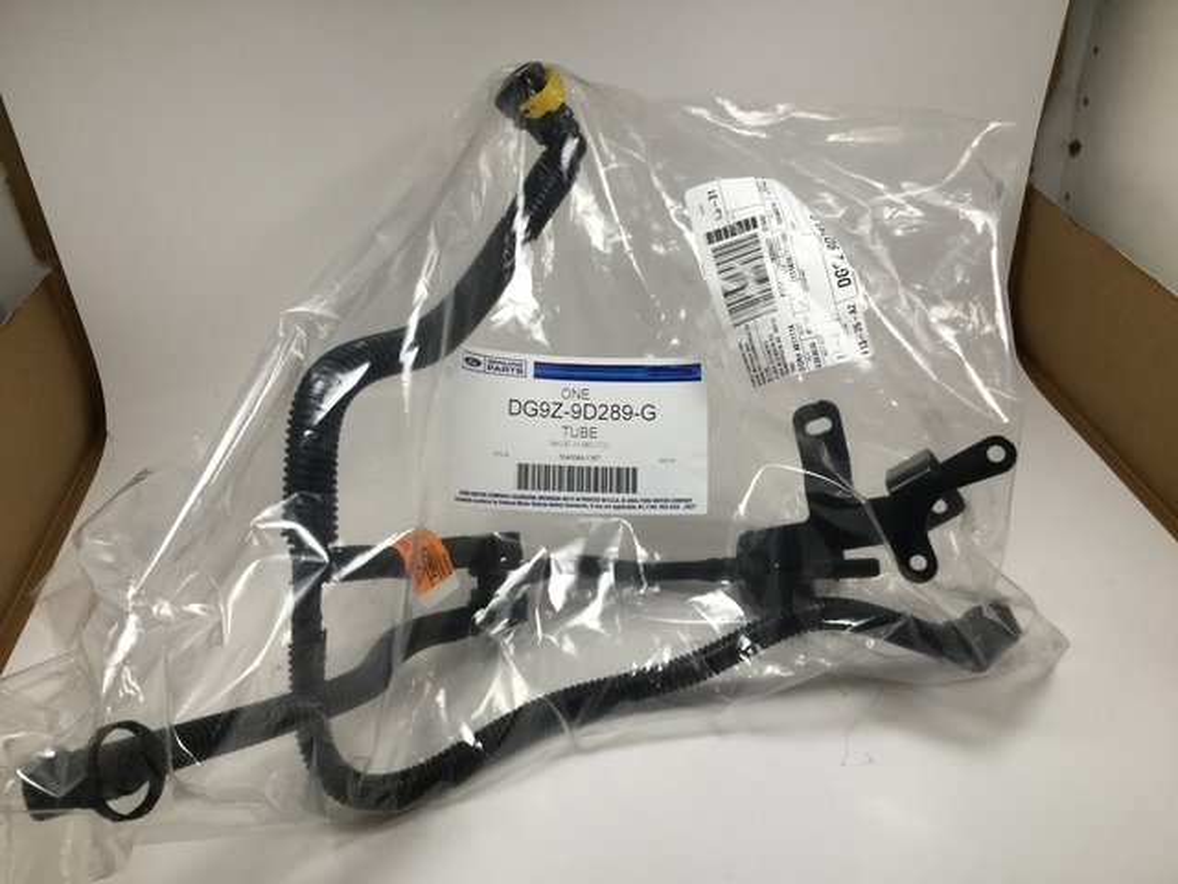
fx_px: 1055
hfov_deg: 58.4
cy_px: 442
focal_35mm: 31
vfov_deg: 45.4
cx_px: 589
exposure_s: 1/40
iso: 25
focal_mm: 3.3
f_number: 2.4
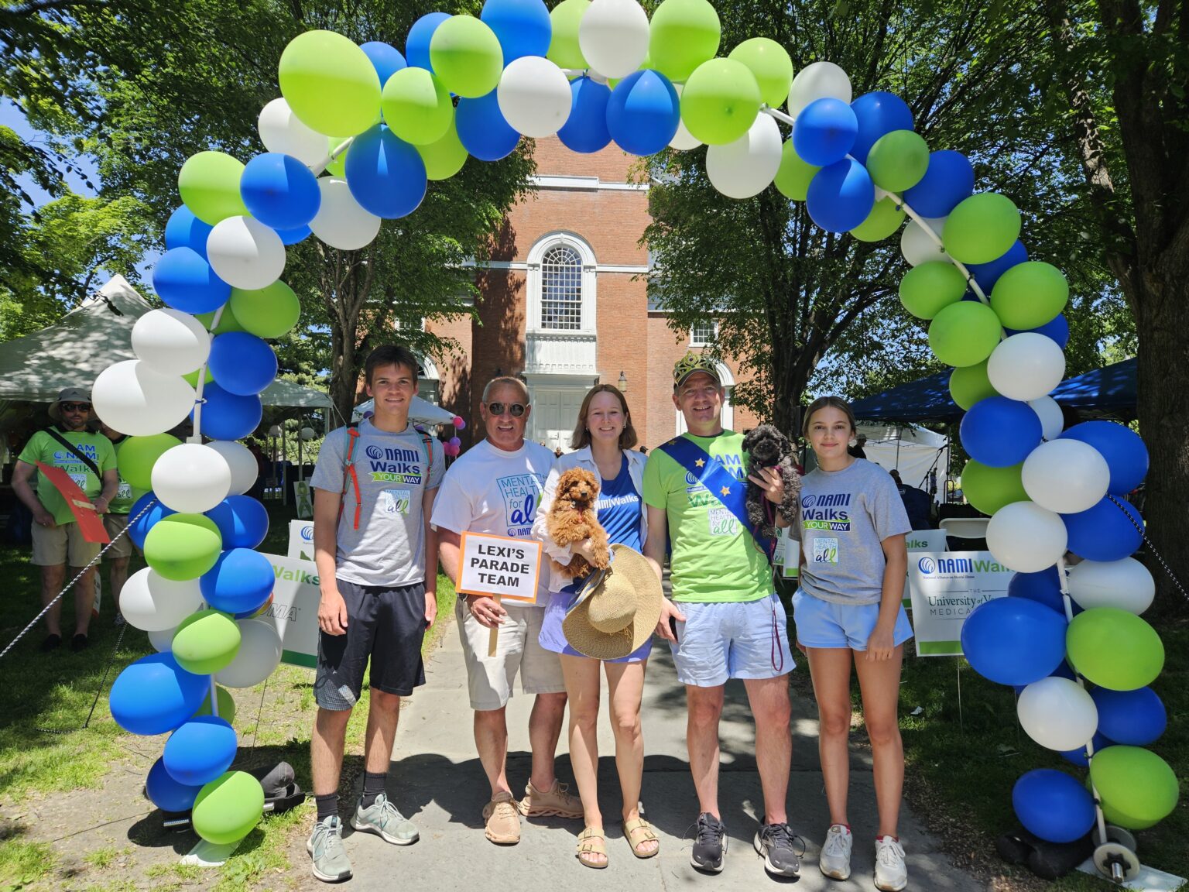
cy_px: 446
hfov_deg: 73.9
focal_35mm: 23
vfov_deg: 58.9
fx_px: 790
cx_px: 594
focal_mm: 5.4
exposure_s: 1/717
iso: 25
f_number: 1.8
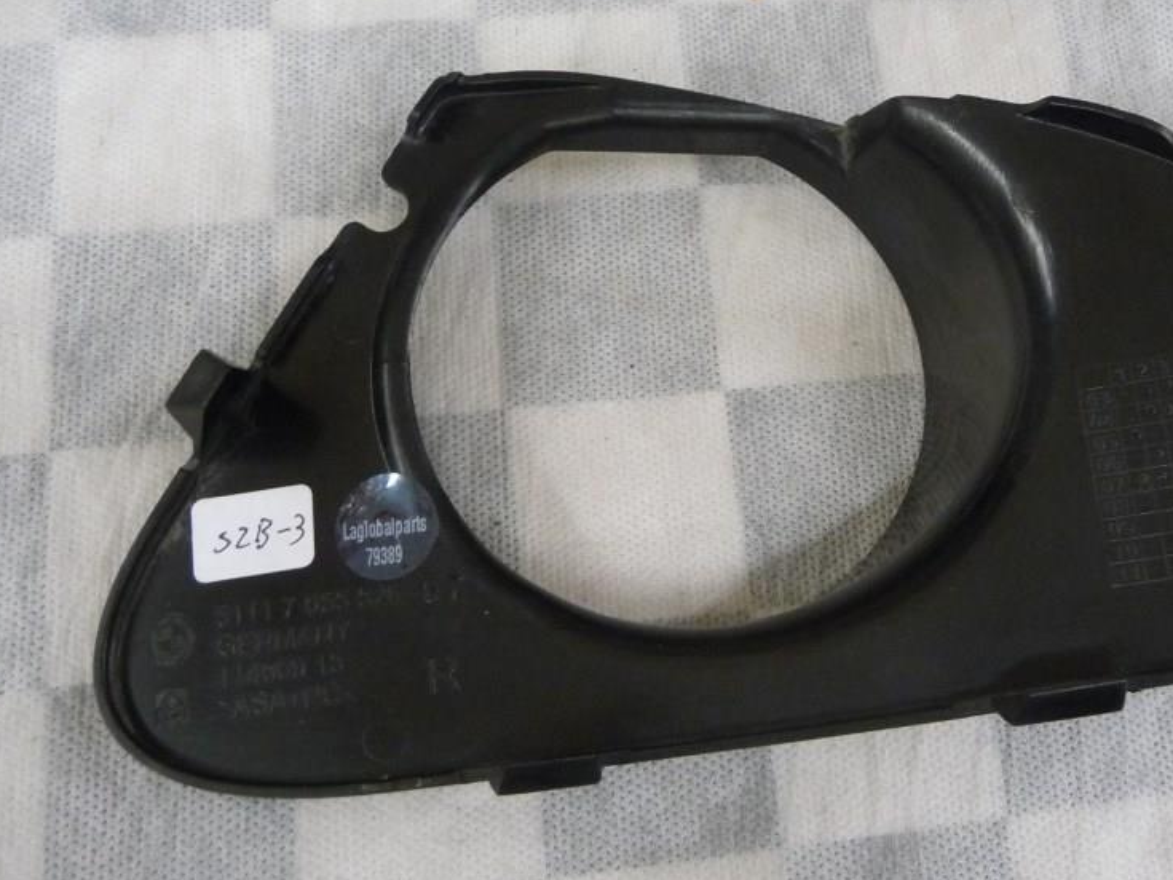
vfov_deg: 36.8
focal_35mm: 39
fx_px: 1321
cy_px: 452
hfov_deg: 47.0
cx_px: 796
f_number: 3.3
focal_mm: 4.7
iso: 400
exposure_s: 1/30
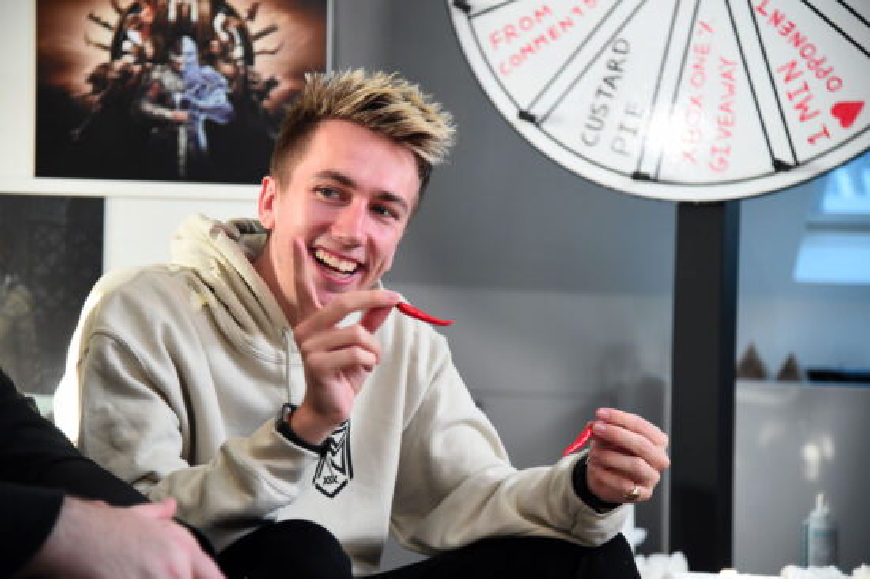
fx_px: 1980
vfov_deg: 16.6
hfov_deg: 24.8
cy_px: 290
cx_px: 435
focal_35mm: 82
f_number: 4
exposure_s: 1/1000
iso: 3200
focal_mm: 82
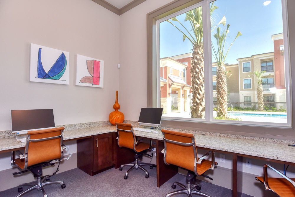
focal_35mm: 18
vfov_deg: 67.5
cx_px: 148
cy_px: 98
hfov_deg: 90.0
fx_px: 148
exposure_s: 1/125
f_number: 5.6
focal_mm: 18
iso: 720
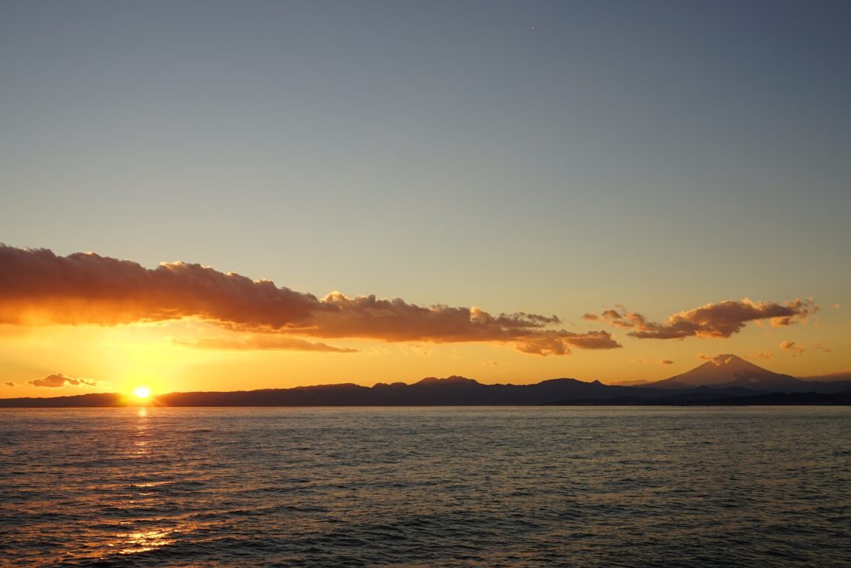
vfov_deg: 34.9
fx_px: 898
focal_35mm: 38
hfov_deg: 50.6
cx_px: 377
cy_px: 340
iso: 100
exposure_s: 1/100
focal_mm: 28
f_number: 9
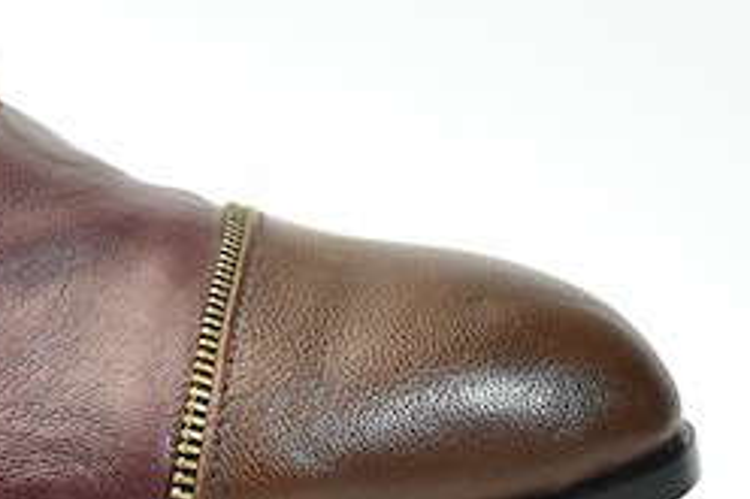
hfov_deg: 12.6
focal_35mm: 155
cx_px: -351
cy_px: -127
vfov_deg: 8.7
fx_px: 3227
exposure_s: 1/500
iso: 1600
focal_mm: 20
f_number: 5.6
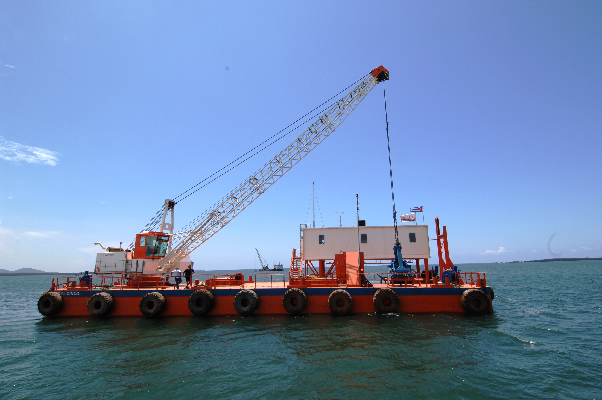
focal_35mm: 18
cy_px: 200
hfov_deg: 90.1
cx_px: 301
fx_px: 301
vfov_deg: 67.2
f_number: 13
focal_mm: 12
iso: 100
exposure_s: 1/180
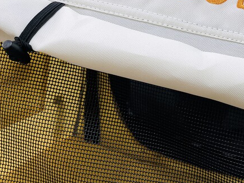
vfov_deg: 27.8
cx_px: 198
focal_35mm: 51
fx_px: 360
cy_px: 30
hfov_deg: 36.1
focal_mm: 4.2
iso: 125
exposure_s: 1/120
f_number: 1.6
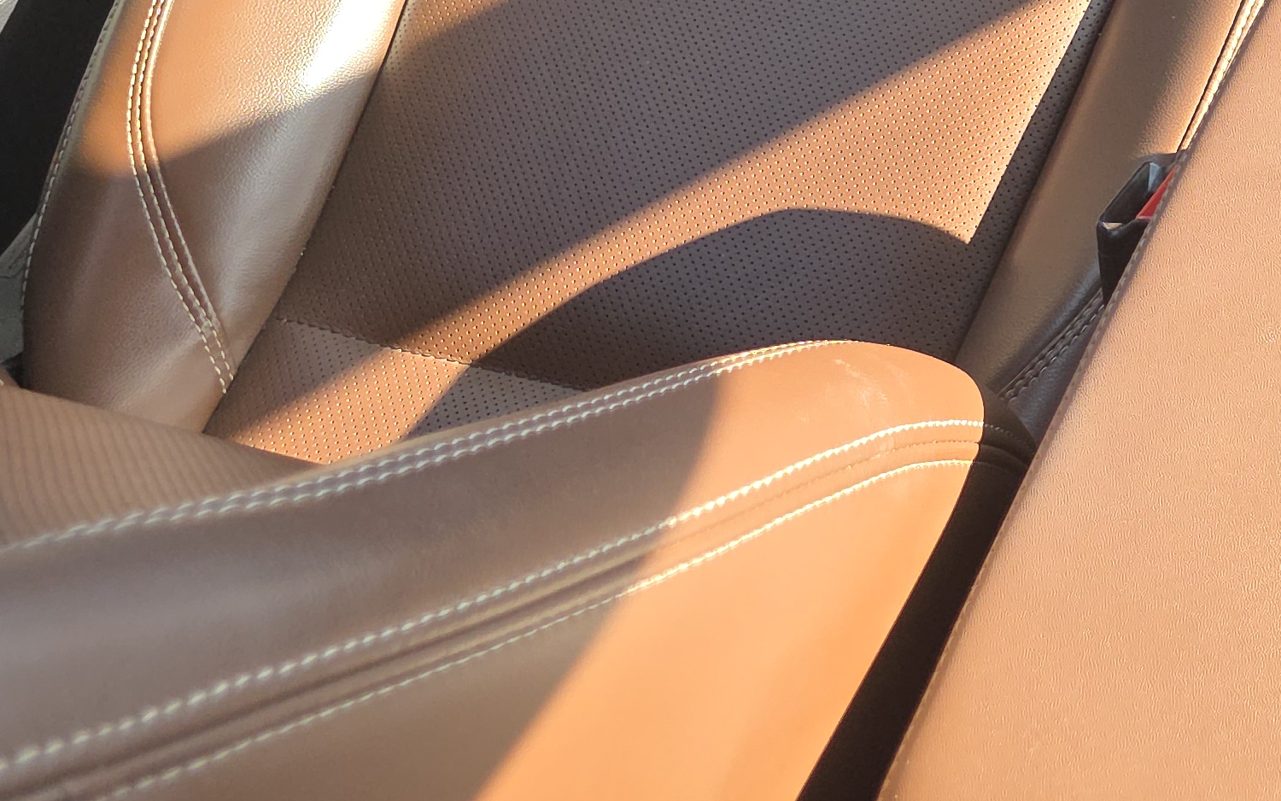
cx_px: 1655
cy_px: -400
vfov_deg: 17.9
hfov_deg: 26.7
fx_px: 2270
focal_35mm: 65
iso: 64
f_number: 1.7
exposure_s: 1/359
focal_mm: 6.3
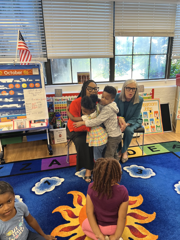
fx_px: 180
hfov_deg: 53.1
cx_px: 90
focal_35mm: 26
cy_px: 120
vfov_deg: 67.3
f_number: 1.5
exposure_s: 1/119
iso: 125
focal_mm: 5.7
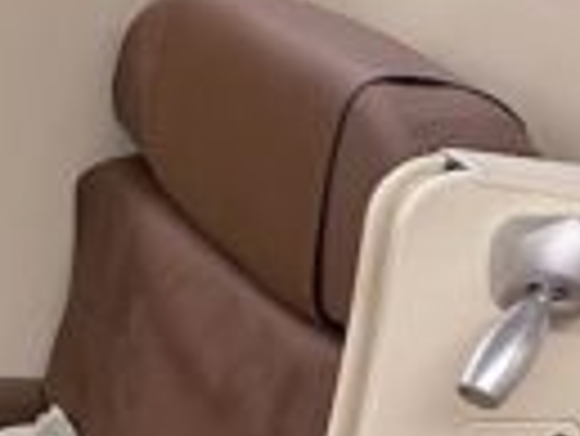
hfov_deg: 11.2
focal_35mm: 155
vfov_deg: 9.6
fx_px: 2599
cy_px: 229
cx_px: -697
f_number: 1.6
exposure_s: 1/54
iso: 200
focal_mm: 5.1
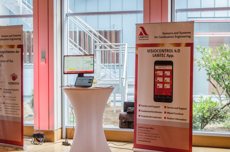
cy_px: 76
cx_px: 115
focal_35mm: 60
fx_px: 383
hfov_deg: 33.5
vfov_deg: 22.5
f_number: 5
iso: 450
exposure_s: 1/200
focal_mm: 40
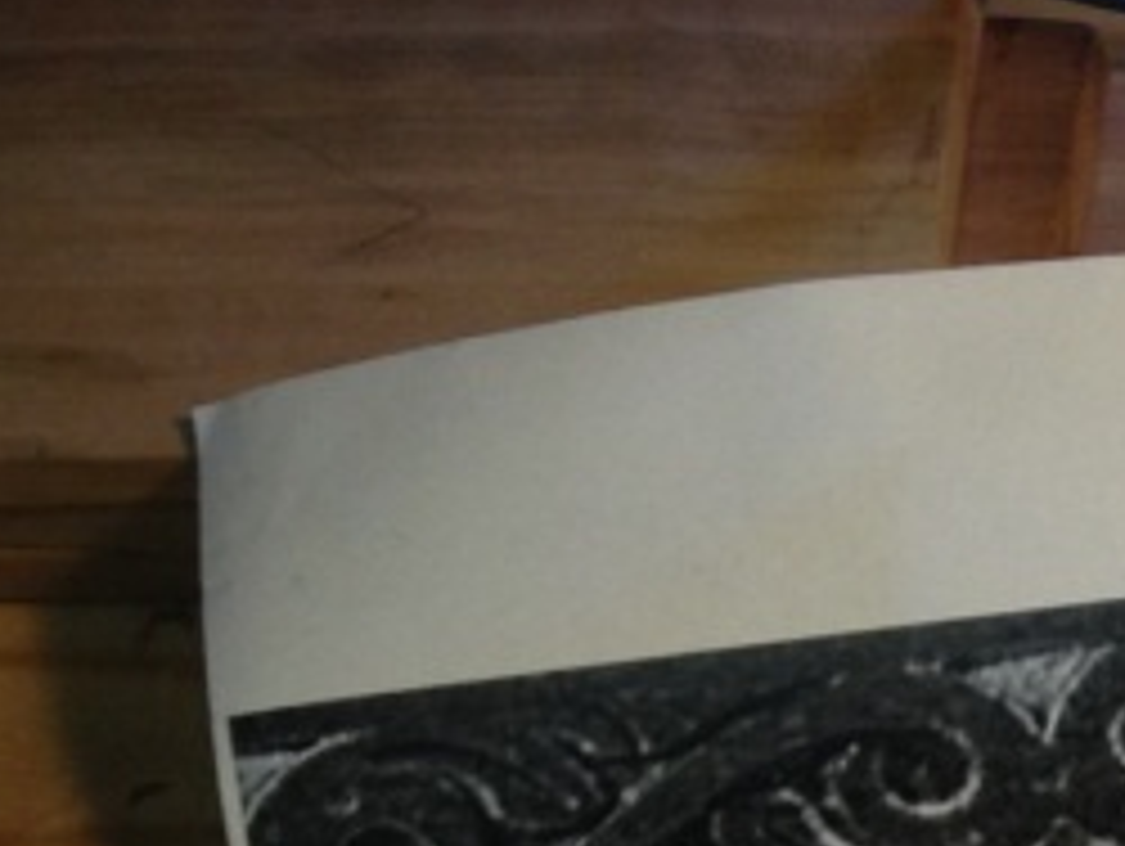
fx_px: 5465
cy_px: 1850
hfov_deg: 10.8
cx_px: 2196
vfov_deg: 8.3
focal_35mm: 168
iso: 64
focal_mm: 4.28
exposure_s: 1/24
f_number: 2.4
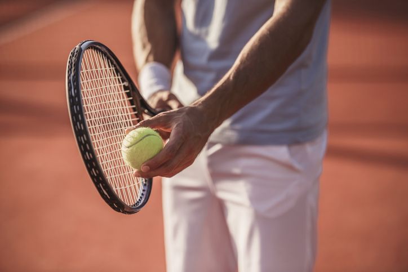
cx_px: 204
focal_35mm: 135
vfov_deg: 10.2
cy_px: 136
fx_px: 1530
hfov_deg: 15.2
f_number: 2.8
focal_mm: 135
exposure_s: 1/5000
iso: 640
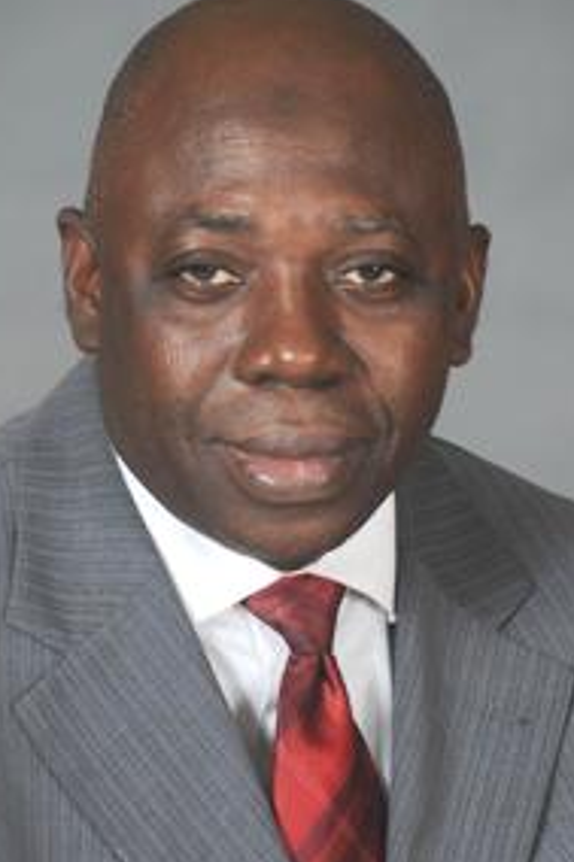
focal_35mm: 317
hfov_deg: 4.3
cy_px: 461
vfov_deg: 6.5
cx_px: 264
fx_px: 7590
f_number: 5.6
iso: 200
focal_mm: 150
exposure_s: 1/80
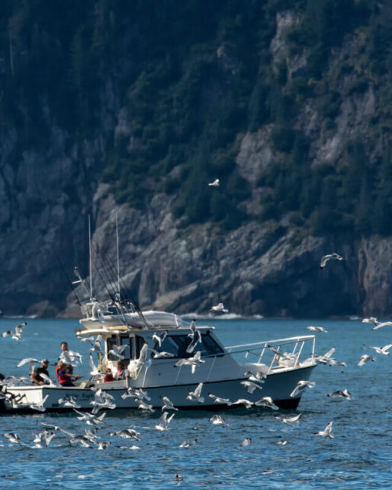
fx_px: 18441
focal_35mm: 1271
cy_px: 245
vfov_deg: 1.5
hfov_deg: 1.2
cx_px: 53
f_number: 11
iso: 640
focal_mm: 600
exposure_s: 1/1600
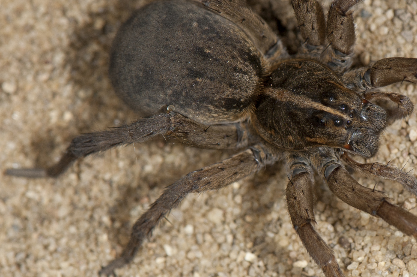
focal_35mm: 310
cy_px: 146
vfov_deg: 4.4
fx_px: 3587
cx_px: 324
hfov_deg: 6.6
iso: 200
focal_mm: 105
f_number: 13
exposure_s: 1/60
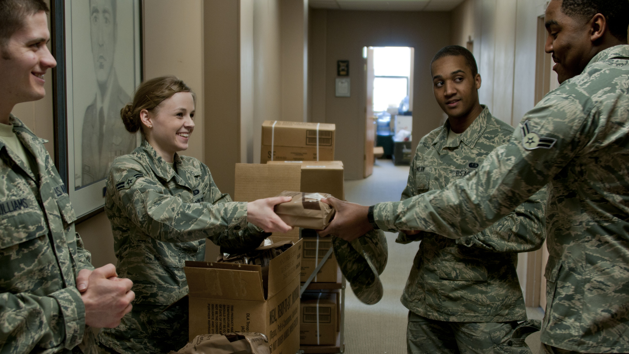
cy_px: 196
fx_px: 851
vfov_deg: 23.5
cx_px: 317
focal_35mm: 51
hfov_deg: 40.6
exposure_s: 1/50
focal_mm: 32
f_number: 3.8
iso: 400
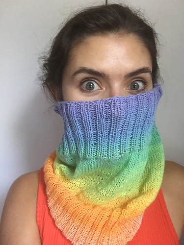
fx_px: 220
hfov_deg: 45.4
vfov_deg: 58.4
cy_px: 122
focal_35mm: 31
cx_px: 92
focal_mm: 2.65
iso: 250
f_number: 2.2
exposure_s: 1/30
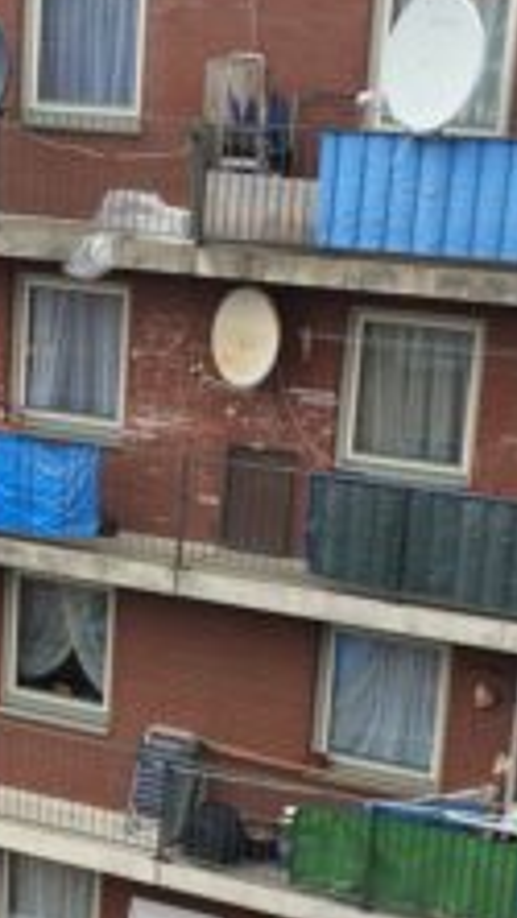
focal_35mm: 91
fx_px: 2216
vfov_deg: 23.1
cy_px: 736
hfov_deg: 13.0
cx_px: -62
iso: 32
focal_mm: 4.15
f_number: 2.2
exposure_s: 1/456
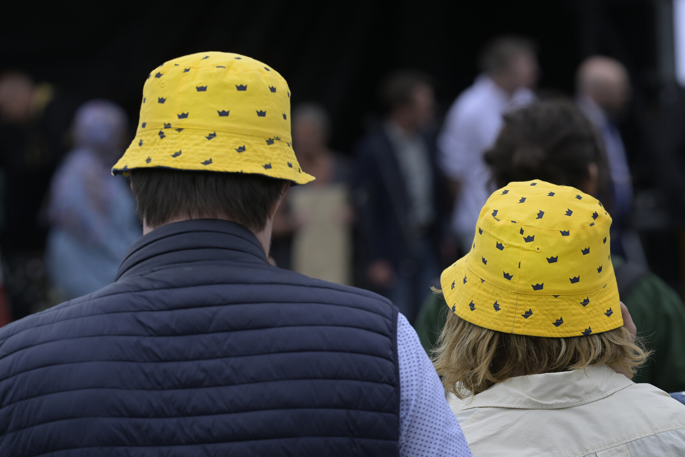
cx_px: 342
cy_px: 228
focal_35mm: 190
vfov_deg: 7.2
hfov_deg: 10.8
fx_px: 3615
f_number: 7.1
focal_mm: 190
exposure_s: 1/1600
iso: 640
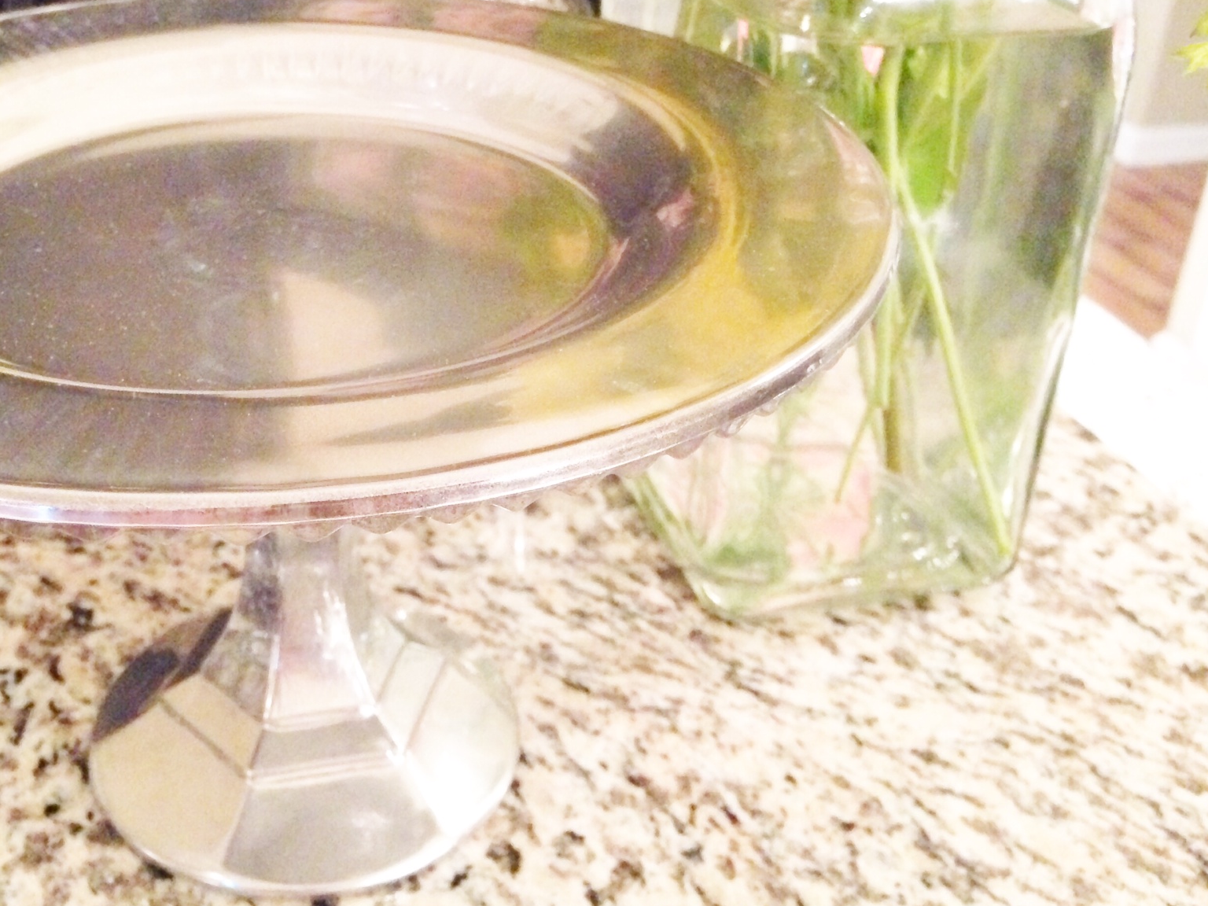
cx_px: 464
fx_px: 1535
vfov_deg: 32.7
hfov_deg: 42.7
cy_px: 350
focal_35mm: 44
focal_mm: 4.12
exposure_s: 1/15
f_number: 2.4
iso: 800
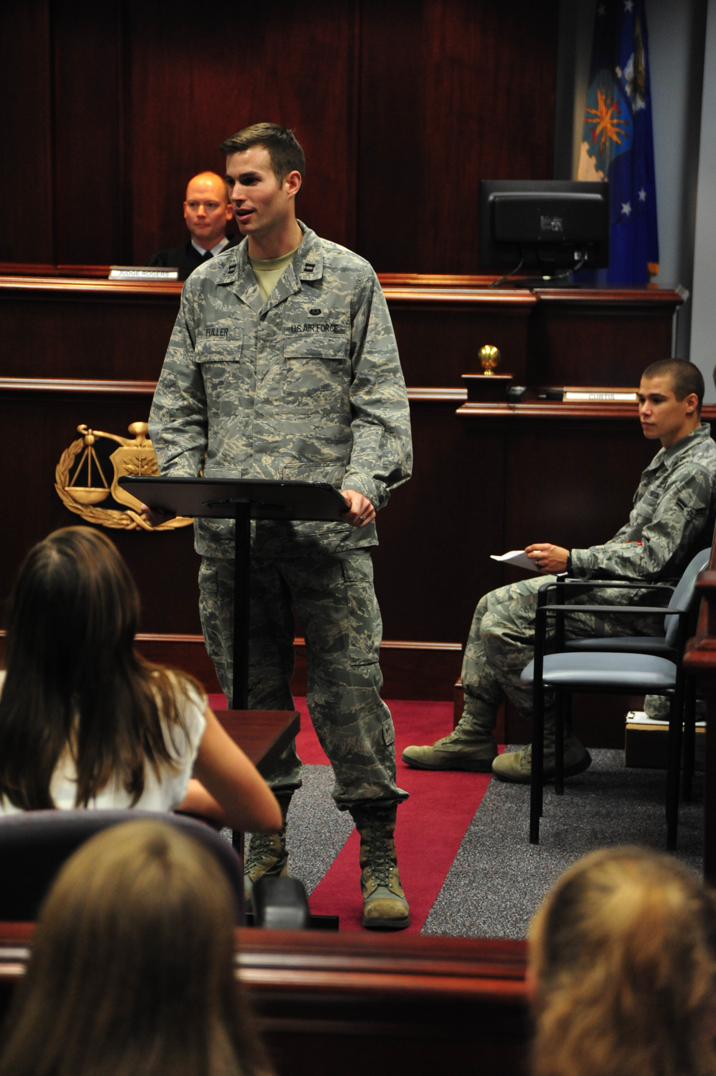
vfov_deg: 17.1
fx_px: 3584
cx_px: 358
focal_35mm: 120
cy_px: 538
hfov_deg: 11.4
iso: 3200
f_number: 5.6
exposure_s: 1/50
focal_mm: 120
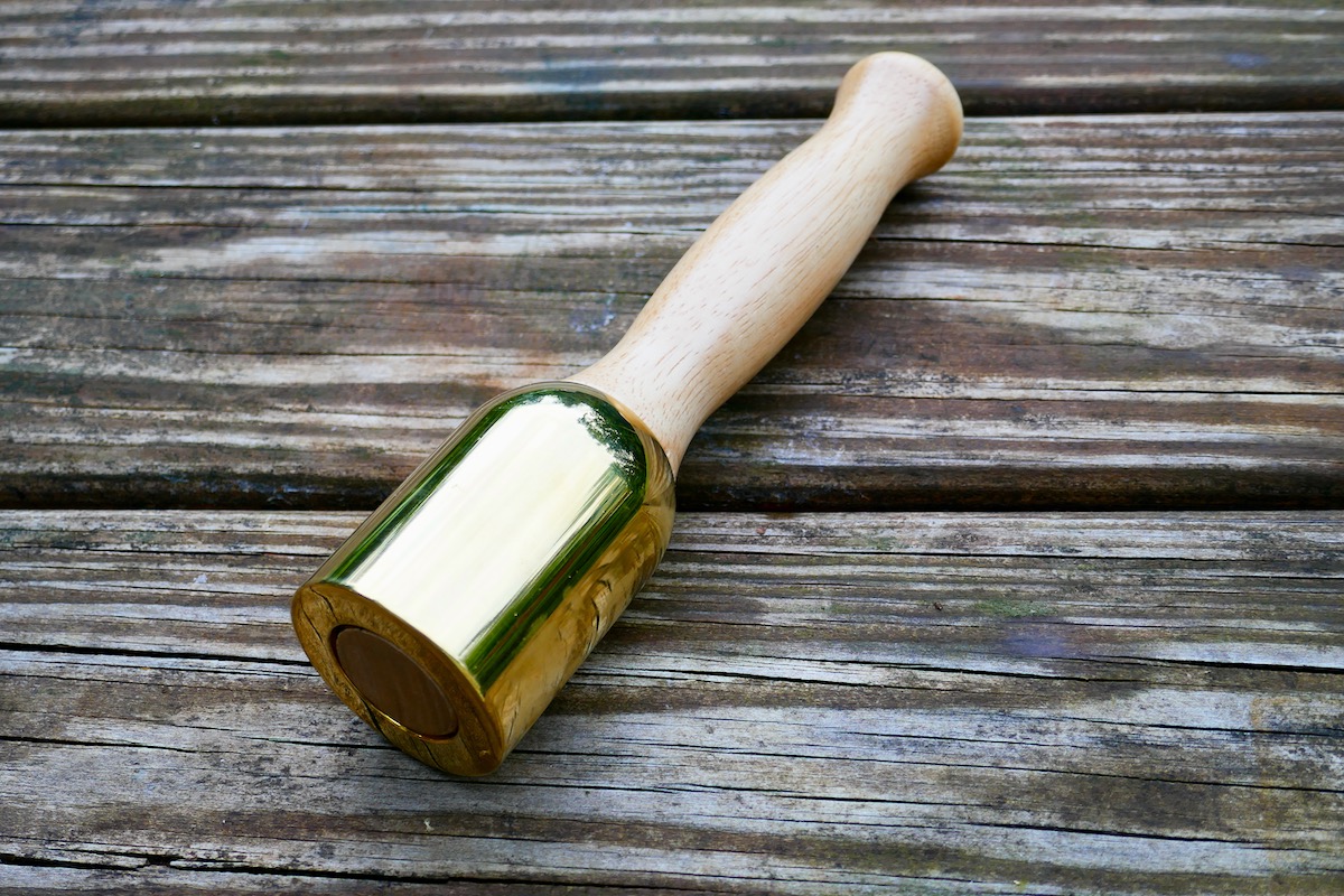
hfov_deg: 48.5
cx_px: 672
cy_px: 448
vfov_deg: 33.4
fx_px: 1493
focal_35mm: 40
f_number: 3.7
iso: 125
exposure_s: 1/250
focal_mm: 14.5
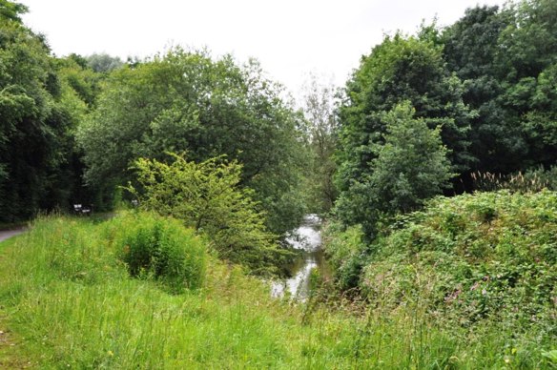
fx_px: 835
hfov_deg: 36.9
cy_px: 185
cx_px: 278
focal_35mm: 54
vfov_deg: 25.0
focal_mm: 36
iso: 200
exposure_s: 1/125
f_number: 11
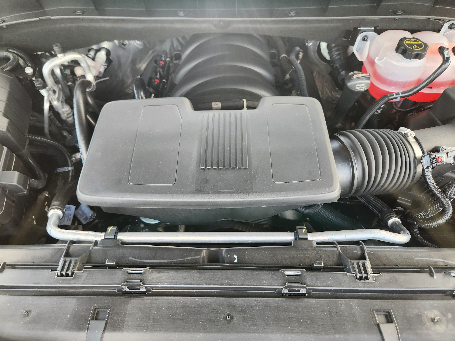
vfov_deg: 58.9
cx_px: 228
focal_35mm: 23
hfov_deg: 73.9
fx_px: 302
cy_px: 170
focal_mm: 5.4
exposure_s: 1/180
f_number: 1.8
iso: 100
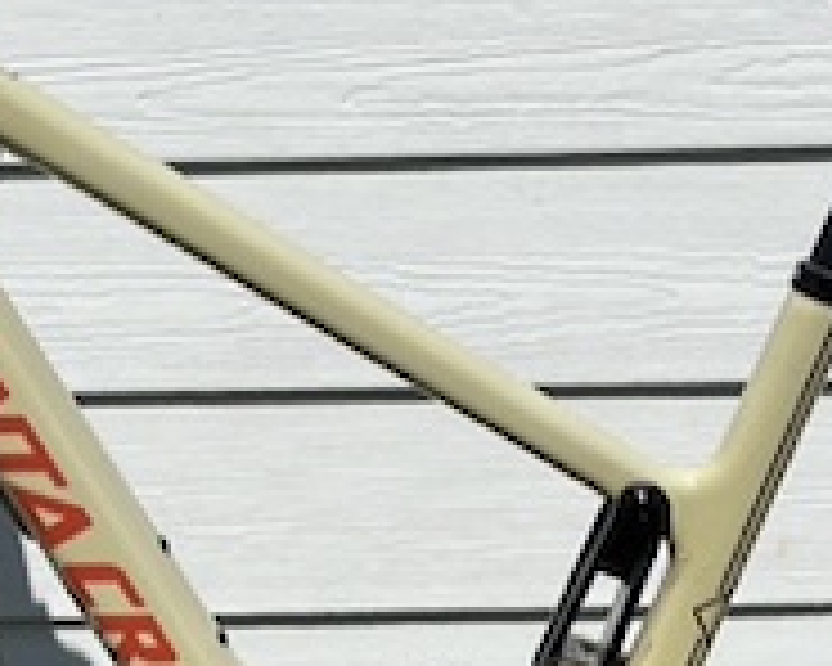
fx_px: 2709
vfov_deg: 14.0
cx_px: 306
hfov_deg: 17.4
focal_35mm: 110
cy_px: 452
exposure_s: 1/11364
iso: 50
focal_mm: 5.7
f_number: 1.5
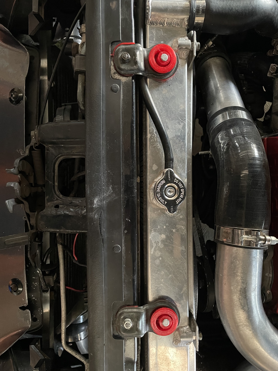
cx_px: 139
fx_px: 278
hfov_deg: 53.1
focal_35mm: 26
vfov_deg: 67.3
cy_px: 186
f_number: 1.6
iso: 800
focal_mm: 4.2
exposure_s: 1/30
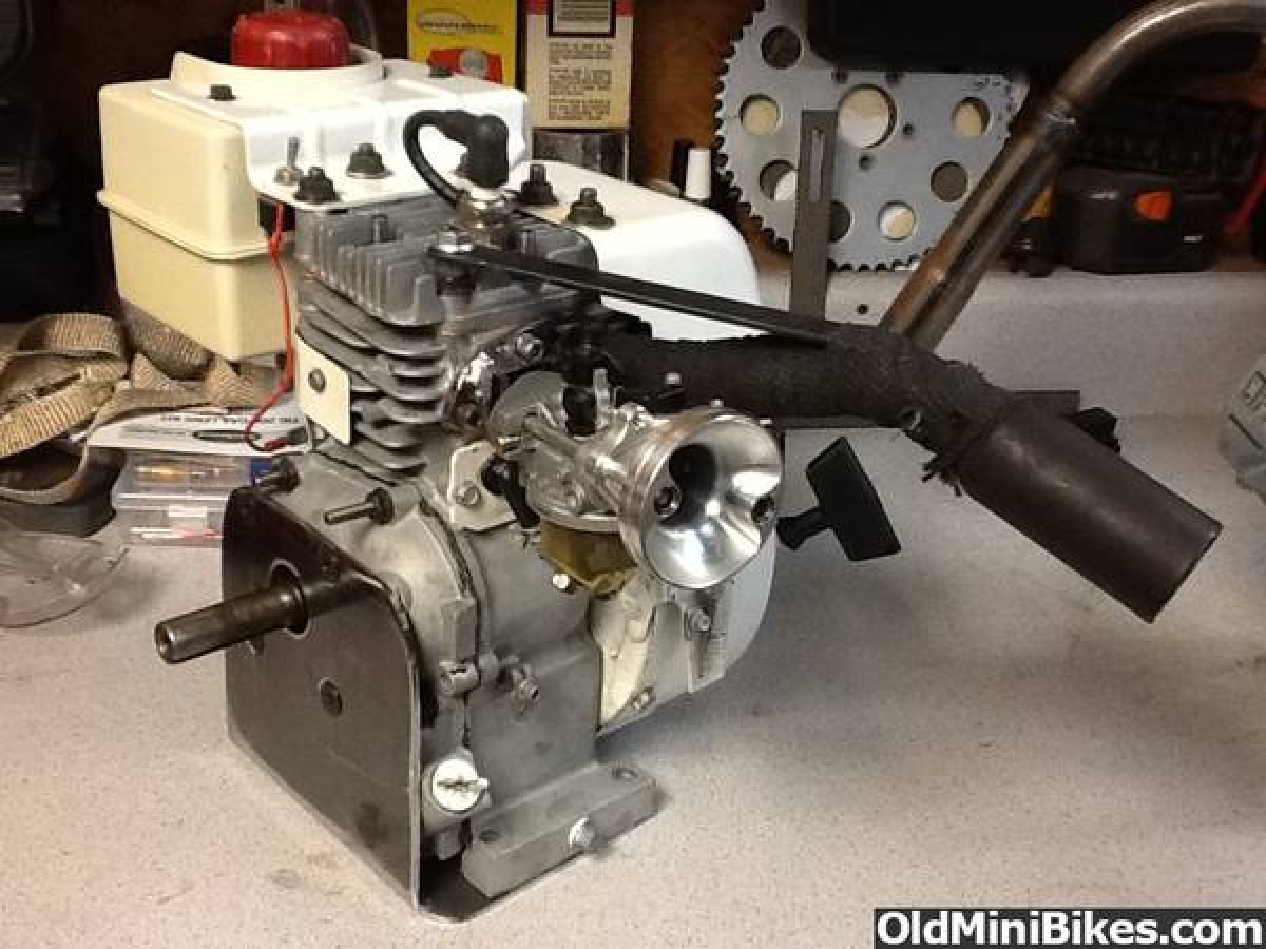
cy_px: 474
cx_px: 633
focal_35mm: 44
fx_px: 1609
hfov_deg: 42.9
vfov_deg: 32.9
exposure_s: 1/30
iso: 160
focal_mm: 2.03
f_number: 2.4
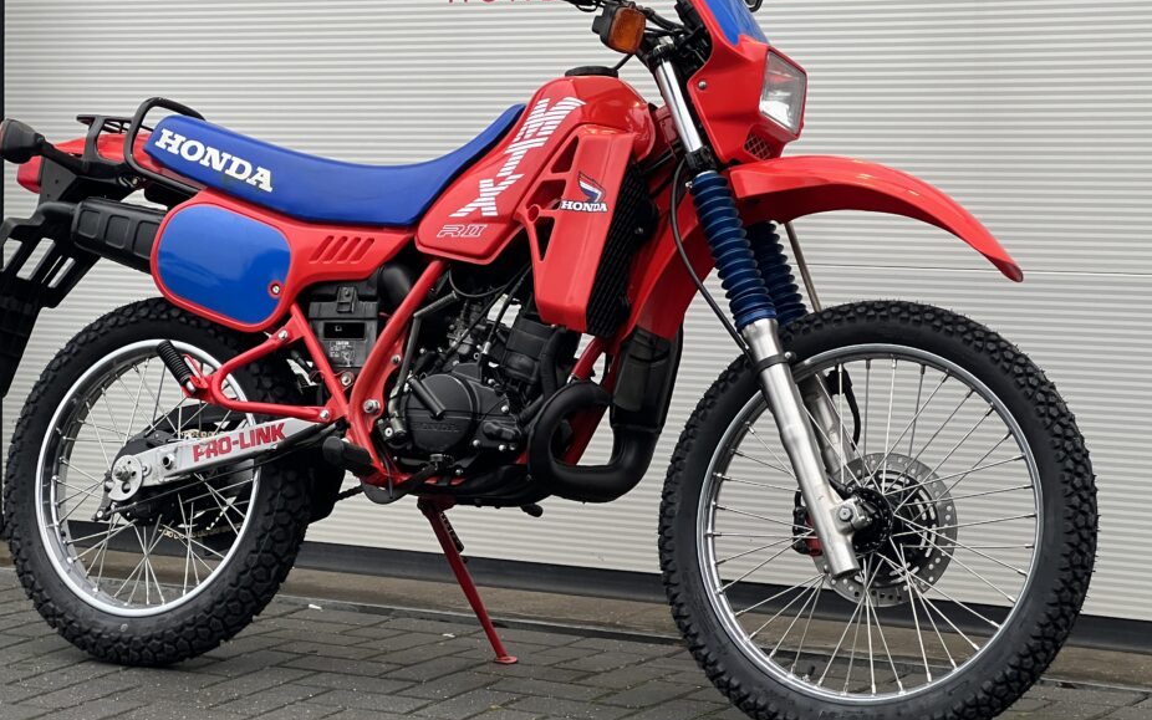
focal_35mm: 94
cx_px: 563
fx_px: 2952
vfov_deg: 13.9
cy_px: 313
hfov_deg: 22.1
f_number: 2.8
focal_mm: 9
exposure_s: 1/100
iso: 200
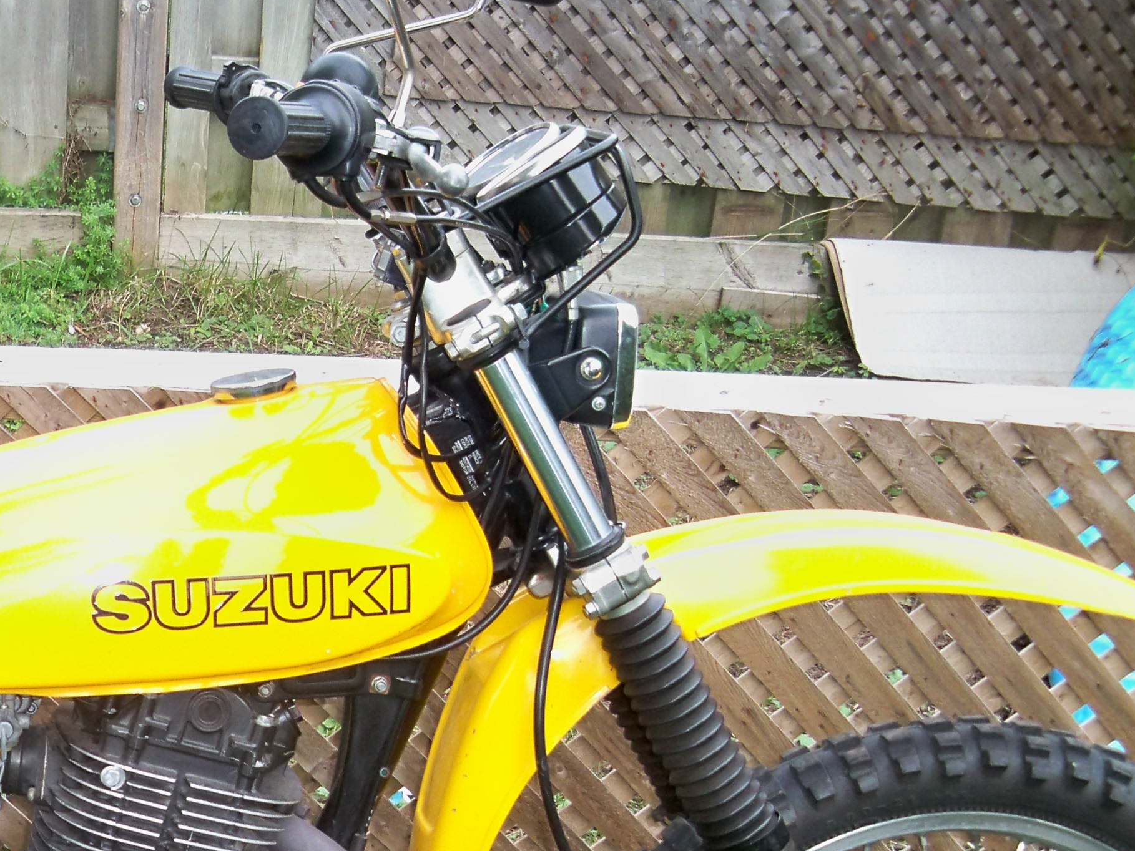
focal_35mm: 77
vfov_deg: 18.5
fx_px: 2525
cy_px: 893
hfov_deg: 24.0
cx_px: -41
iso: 200
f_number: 3.5
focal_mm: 6.2
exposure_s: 1/30
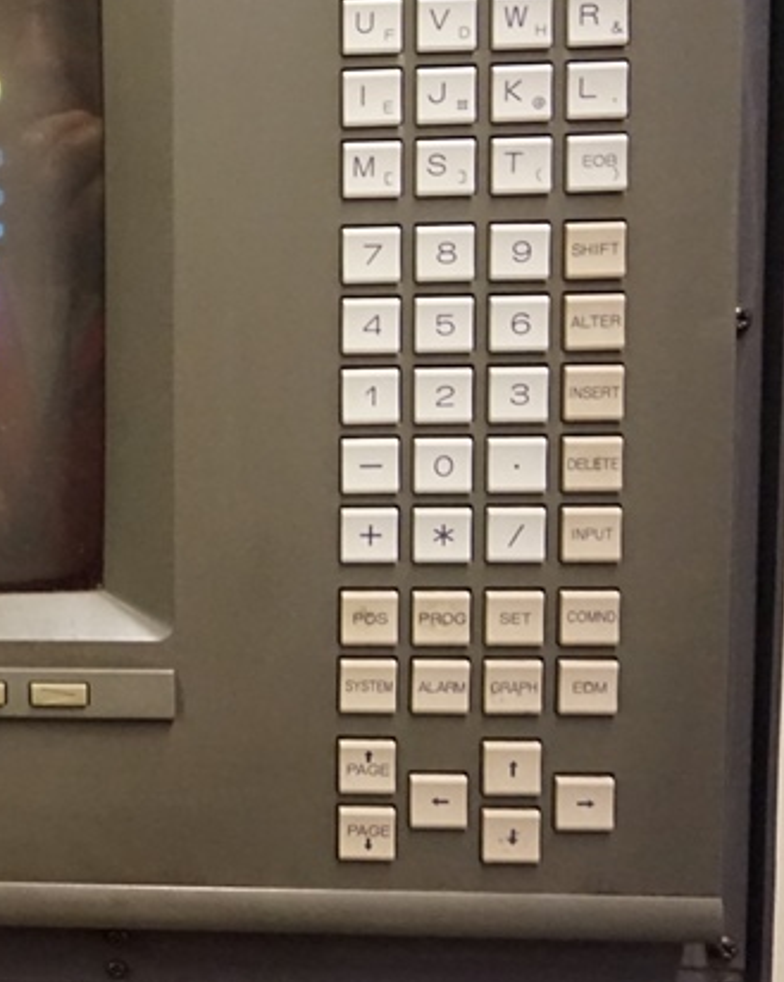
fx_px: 1626
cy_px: 343
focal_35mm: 56
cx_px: -298
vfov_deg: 33.4
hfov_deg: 23.3
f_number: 3.5
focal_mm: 16
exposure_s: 1/125
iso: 3200
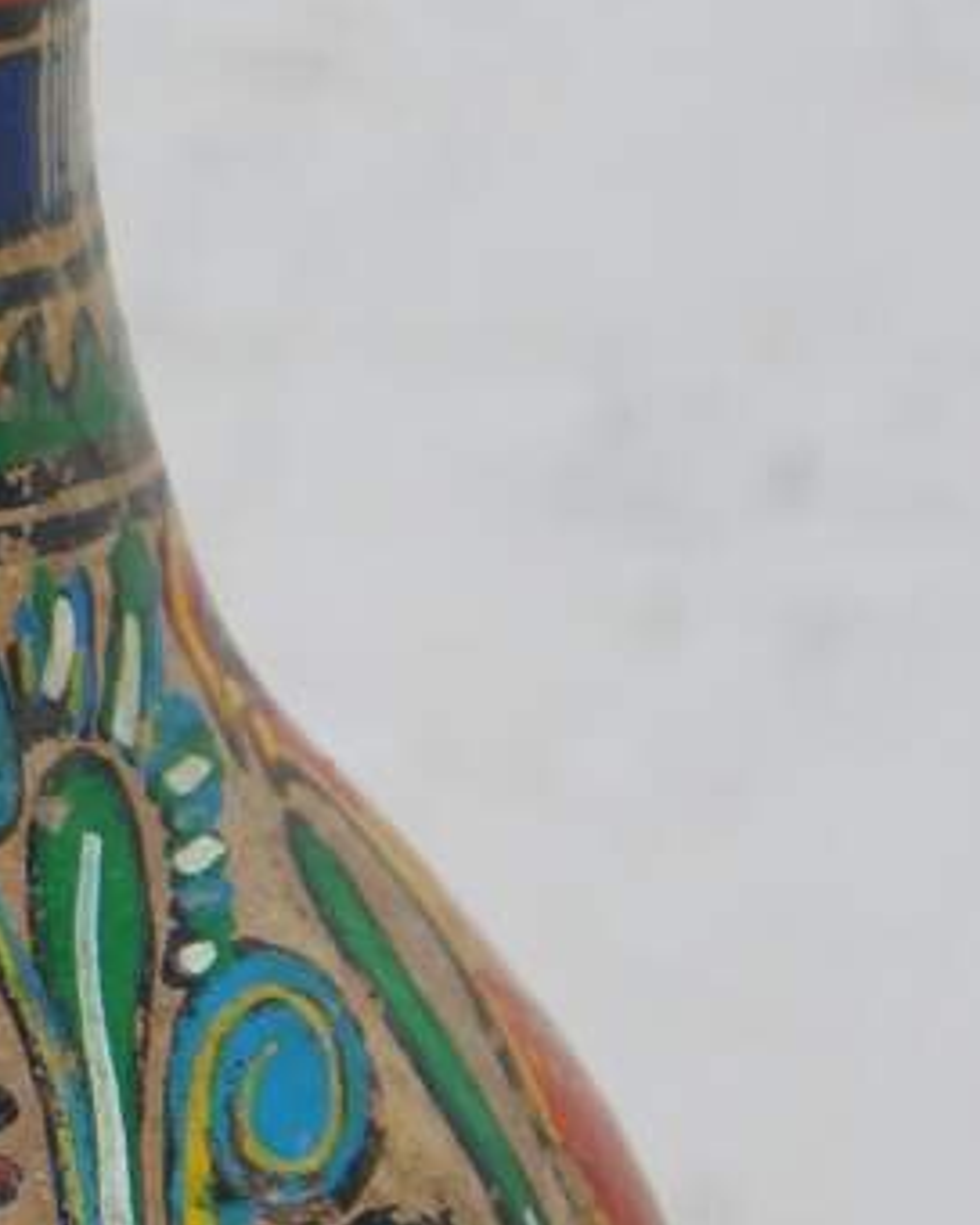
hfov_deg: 4.1
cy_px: 508
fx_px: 13515
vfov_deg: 5.2
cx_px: -614
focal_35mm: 373
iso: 640
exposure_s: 1/80
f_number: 5
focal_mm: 45
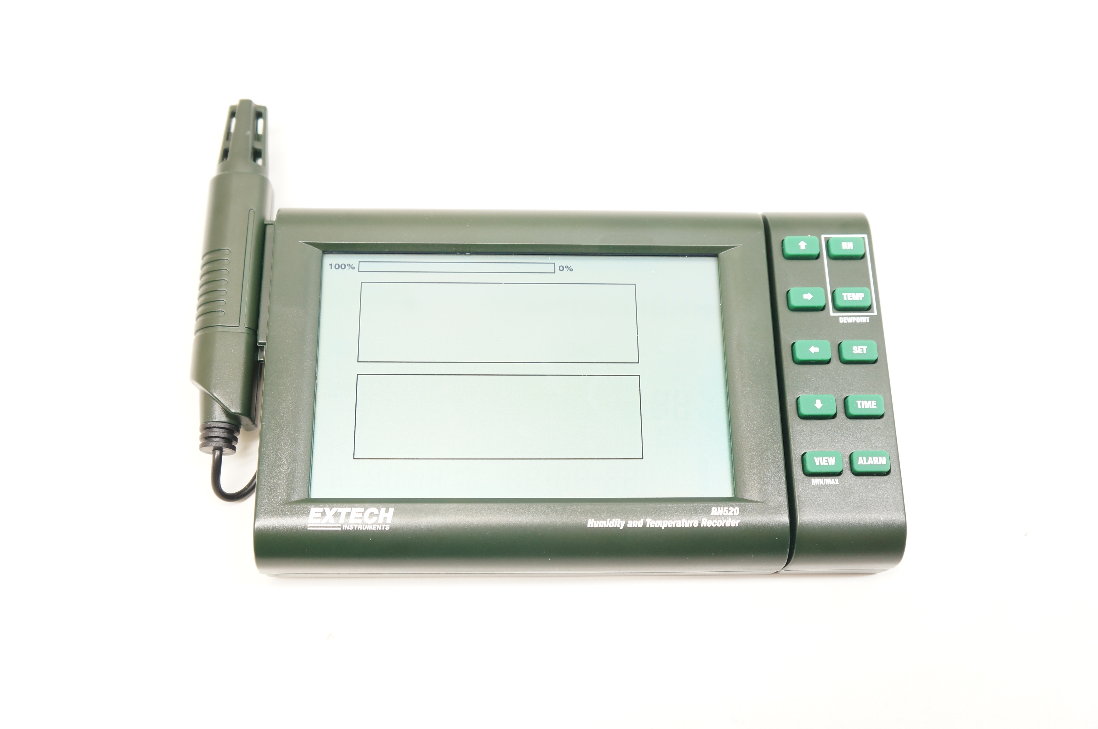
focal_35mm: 36
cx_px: 549
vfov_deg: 36.8
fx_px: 1097
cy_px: 364
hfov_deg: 53.2
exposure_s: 1/50
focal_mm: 24
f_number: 4
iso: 400
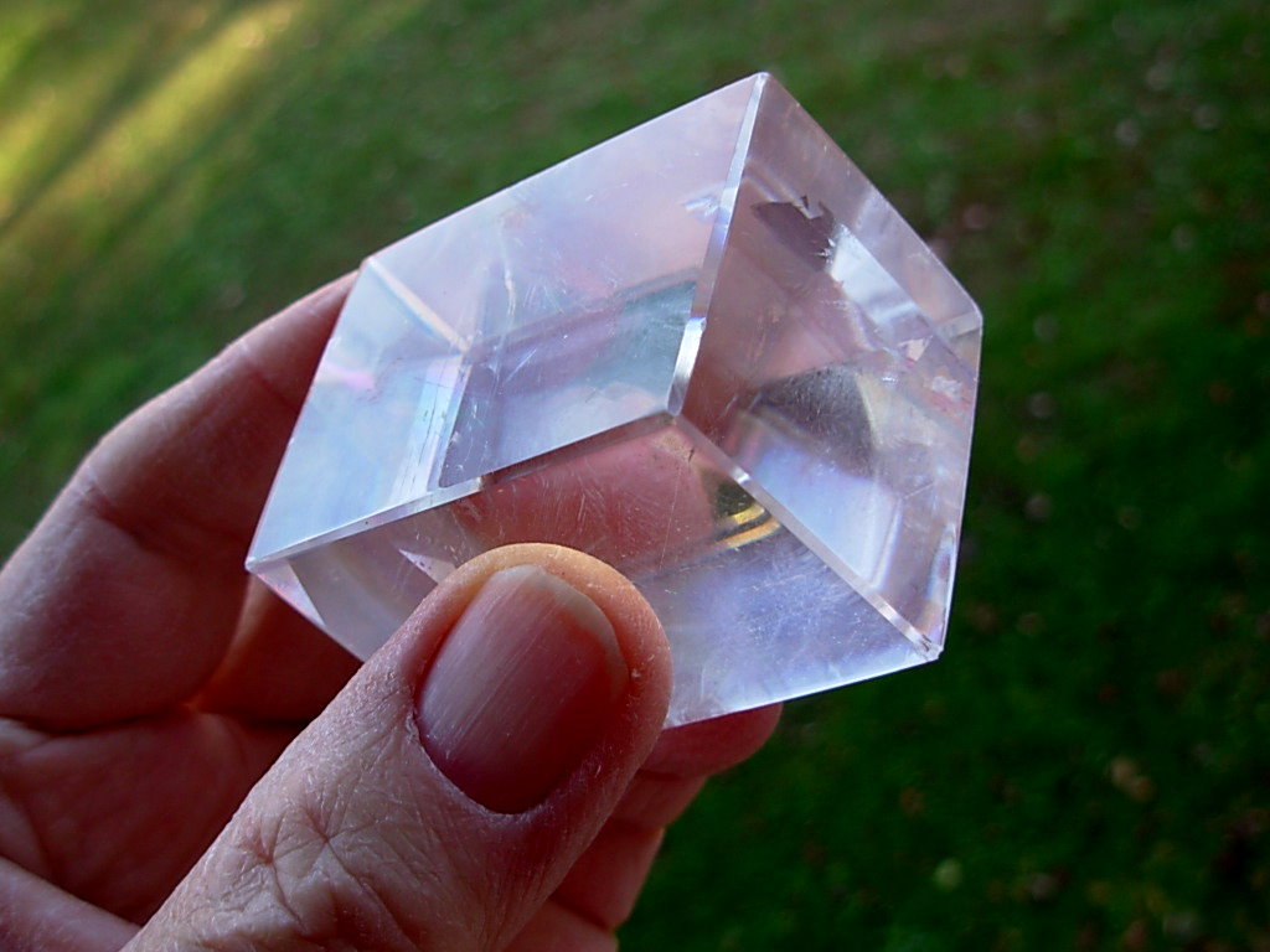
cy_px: 476
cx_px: 635
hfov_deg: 49.0
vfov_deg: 37.7
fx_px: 1394
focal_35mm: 38
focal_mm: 6.3
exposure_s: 1/76.1
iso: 50
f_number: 2.9
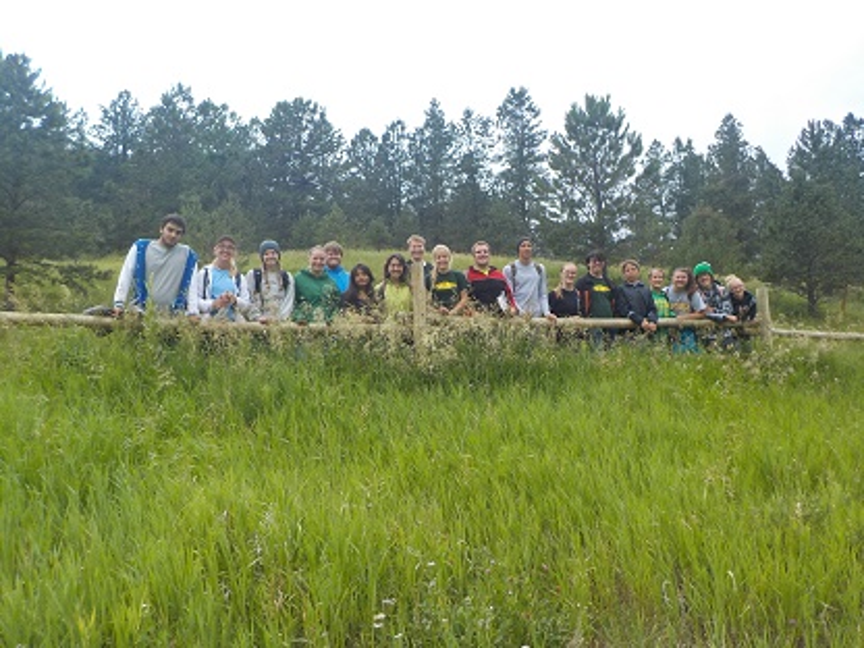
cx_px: 432
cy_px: 324
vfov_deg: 46.8
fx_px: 749
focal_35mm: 30
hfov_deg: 60.0
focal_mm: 4.1
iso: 125
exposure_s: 1/200
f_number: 3.3
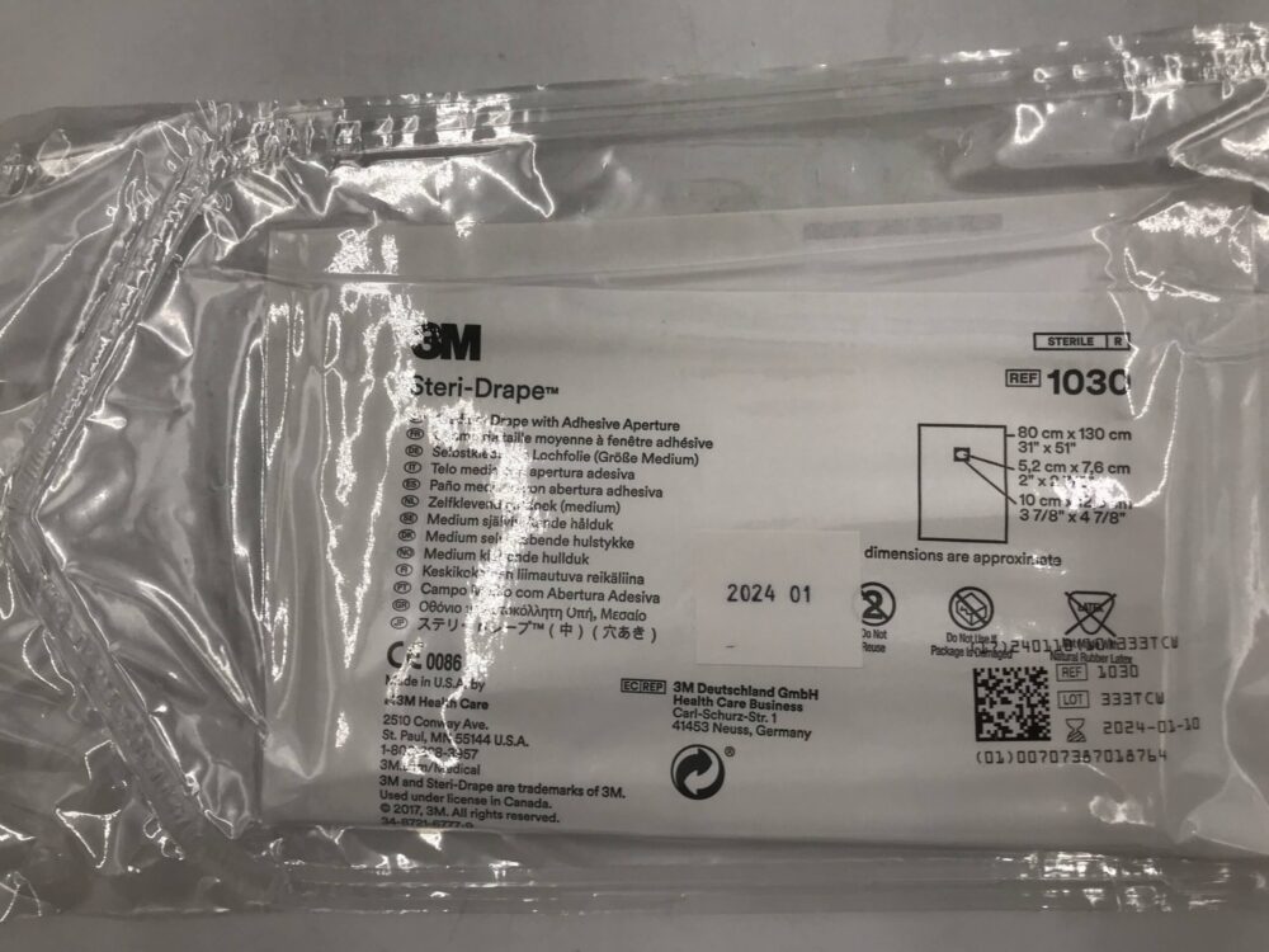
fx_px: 1026
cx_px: 634
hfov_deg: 63.4
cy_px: 476
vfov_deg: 49.7
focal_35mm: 28
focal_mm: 3.99
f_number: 1.8
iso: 25
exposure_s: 1/60
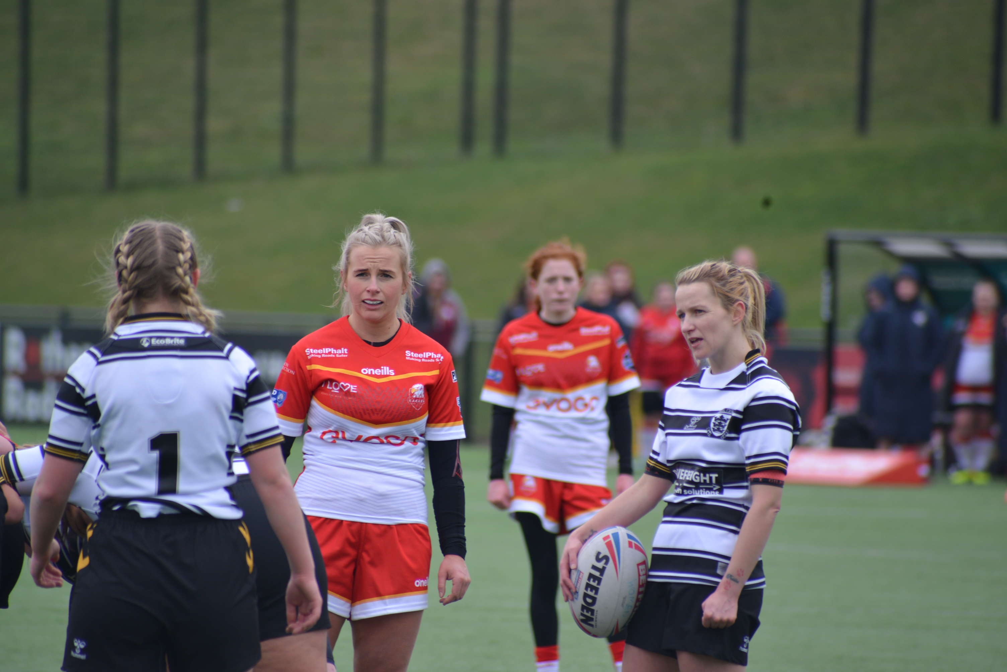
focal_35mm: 400
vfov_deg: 3.4
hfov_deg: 5.2
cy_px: 336
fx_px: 11193
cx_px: 504
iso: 400
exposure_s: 1/200
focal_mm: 400
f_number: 8
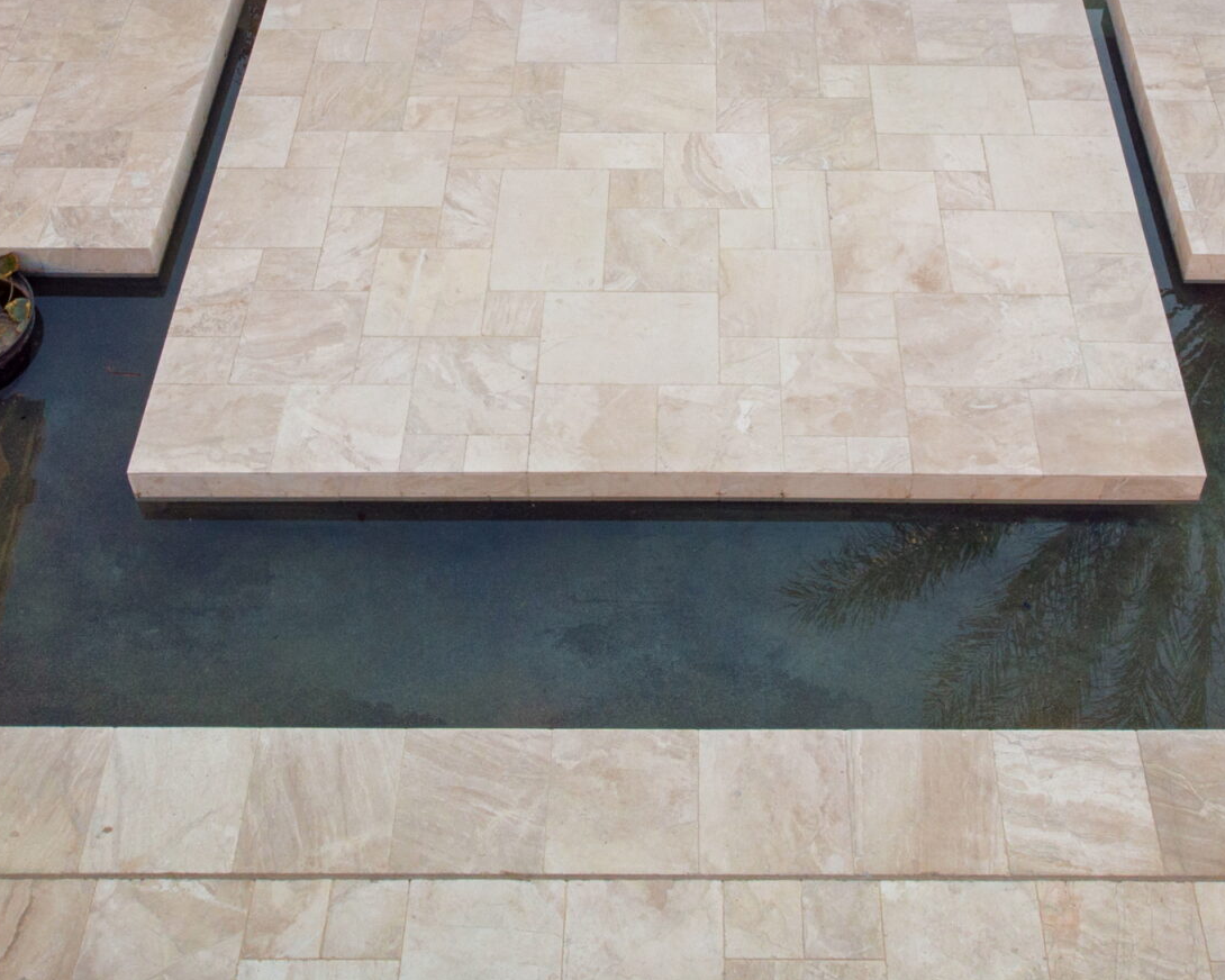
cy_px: 128
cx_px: 671
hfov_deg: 42.0
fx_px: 1595
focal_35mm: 44
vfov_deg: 32.7
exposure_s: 1/250
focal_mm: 4.5
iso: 100
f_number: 2.8
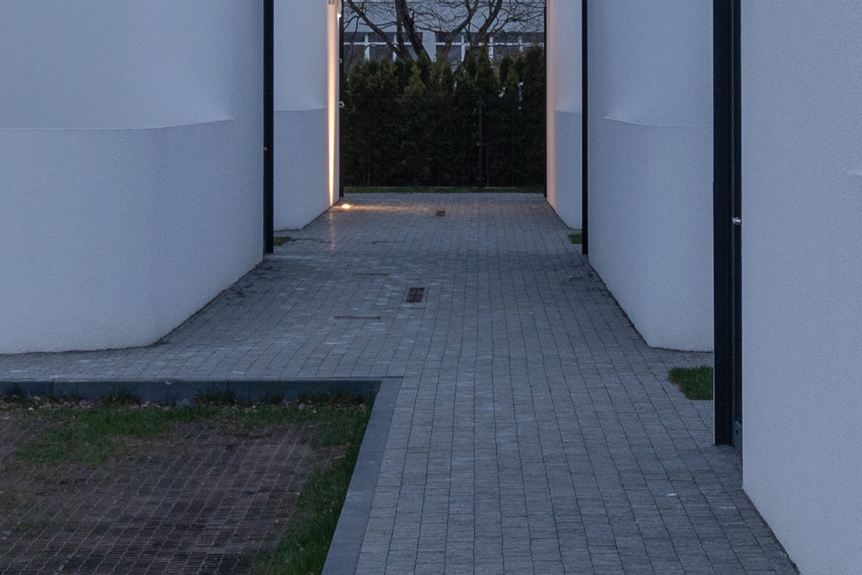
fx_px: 3377
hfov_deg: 14.5
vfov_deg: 9.6
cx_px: 487
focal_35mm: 141
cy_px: -186
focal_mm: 35
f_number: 7.1
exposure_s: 1/3
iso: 320
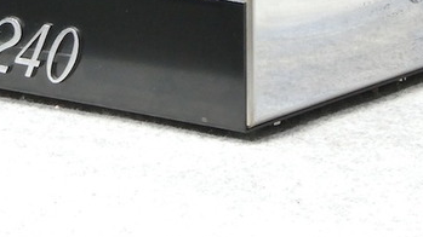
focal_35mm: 405
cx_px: 105
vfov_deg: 3.0
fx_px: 4541
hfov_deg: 5.3
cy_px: -162
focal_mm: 24.2
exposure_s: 1/2.5
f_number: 6.3
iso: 400
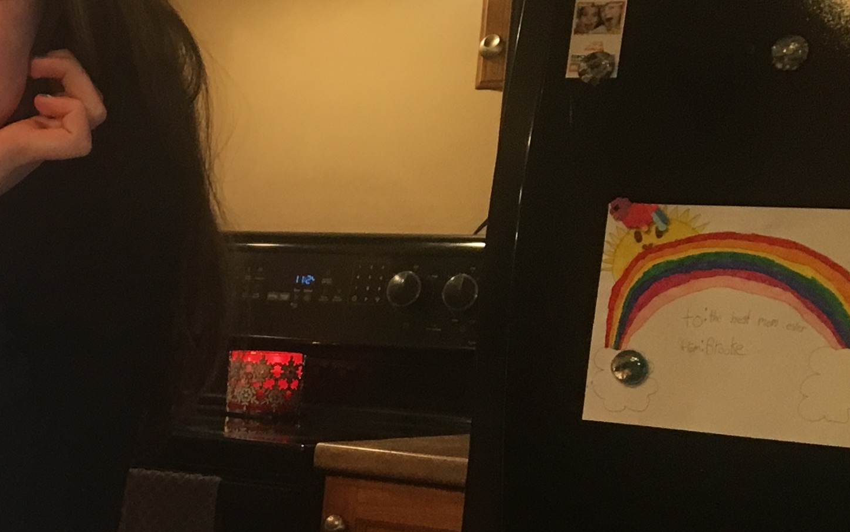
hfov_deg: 21.7
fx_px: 1992
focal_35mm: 86
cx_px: -265
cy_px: 562
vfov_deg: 14.9
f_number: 2.2
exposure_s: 1/30
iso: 80
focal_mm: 4.15
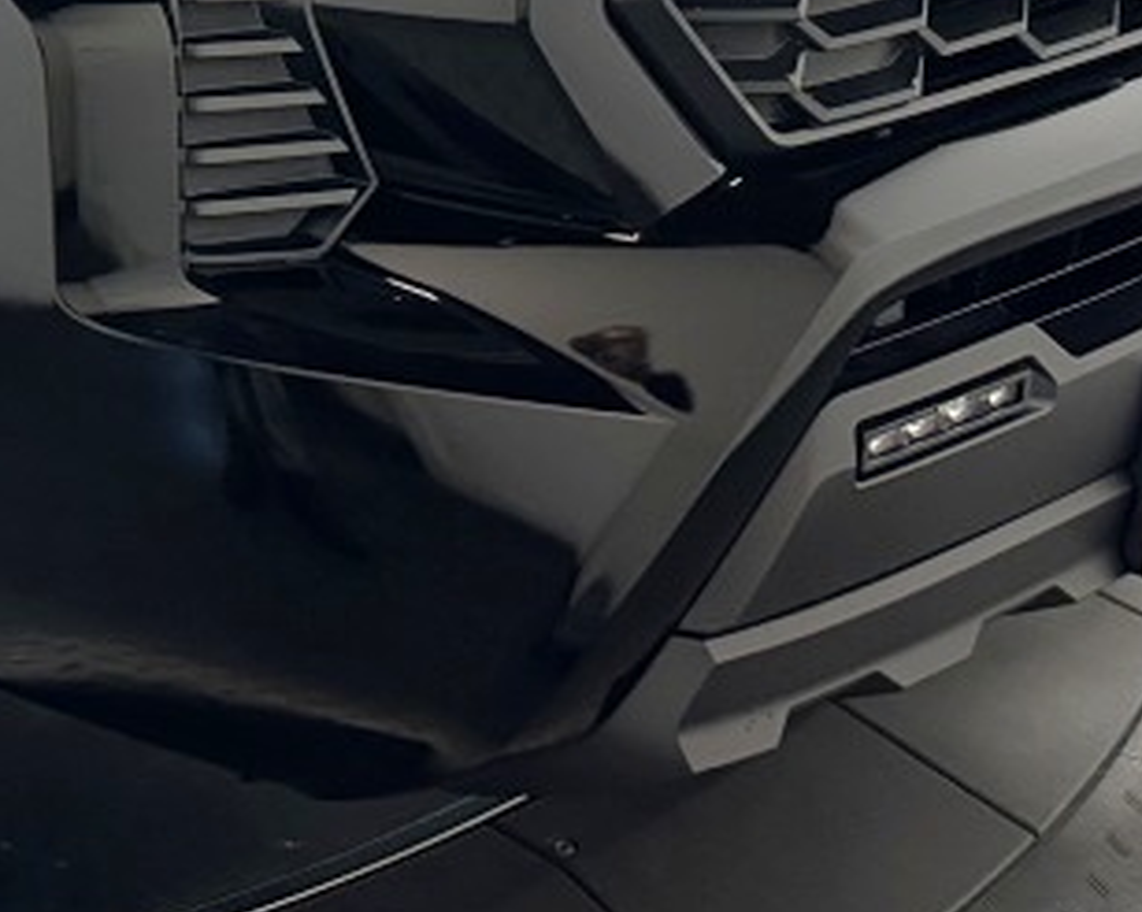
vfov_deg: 19.0
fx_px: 2635
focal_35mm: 78
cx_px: -11
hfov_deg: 23.4
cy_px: -52
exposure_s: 1/60
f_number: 1.78
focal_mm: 6.86
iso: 500
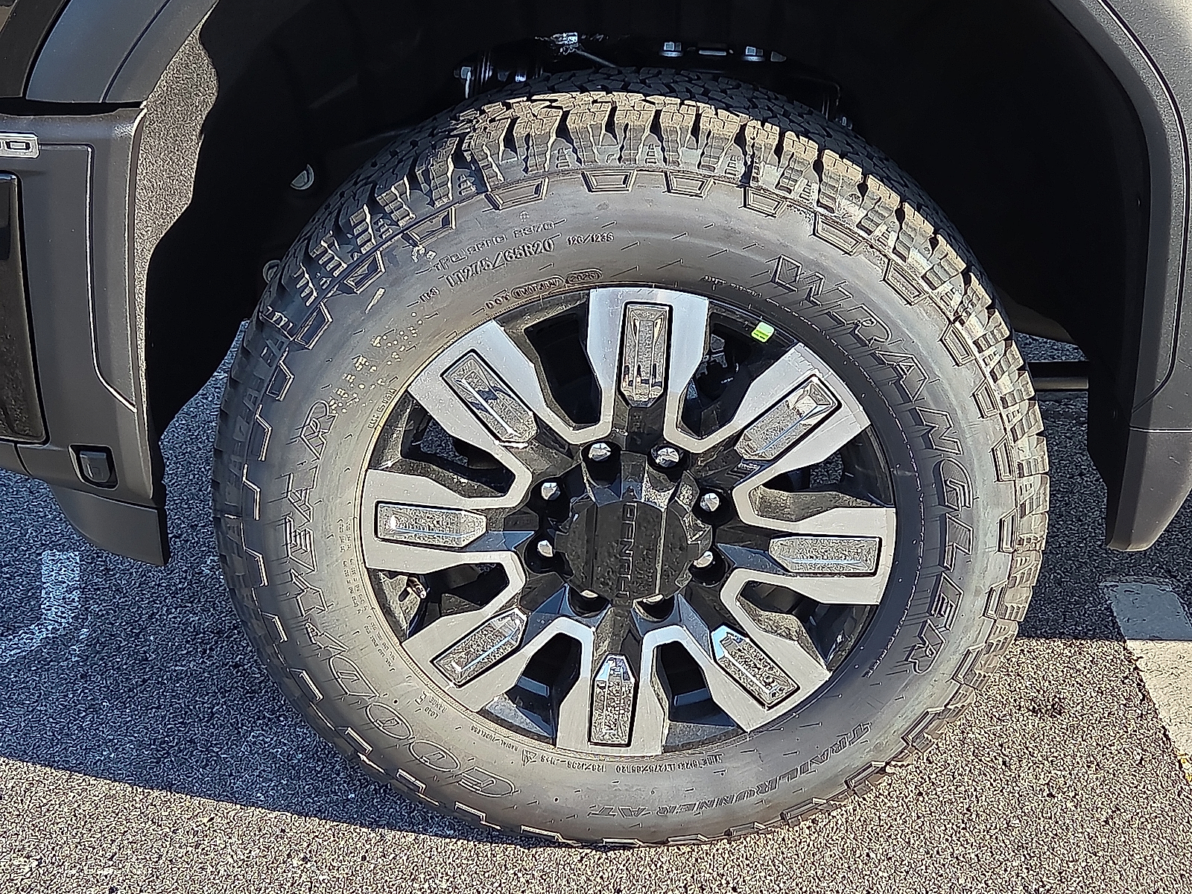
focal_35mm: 50
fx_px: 1722
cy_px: 447
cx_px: 596
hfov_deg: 38.2
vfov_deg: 29.1
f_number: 1.8
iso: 25
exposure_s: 1/233
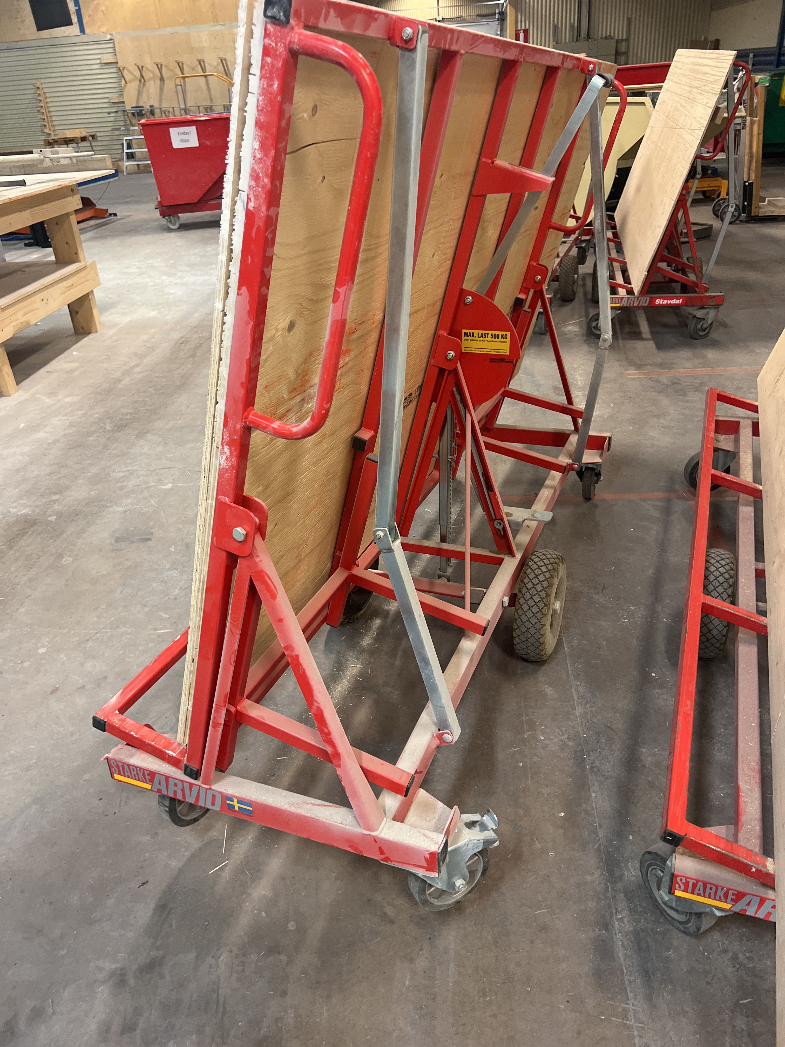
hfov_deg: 53.1
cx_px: 392
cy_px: 524
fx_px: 786
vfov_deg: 67.3
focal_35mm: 26
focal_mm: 5.7
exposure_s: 1/50
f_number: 1.5
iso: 250
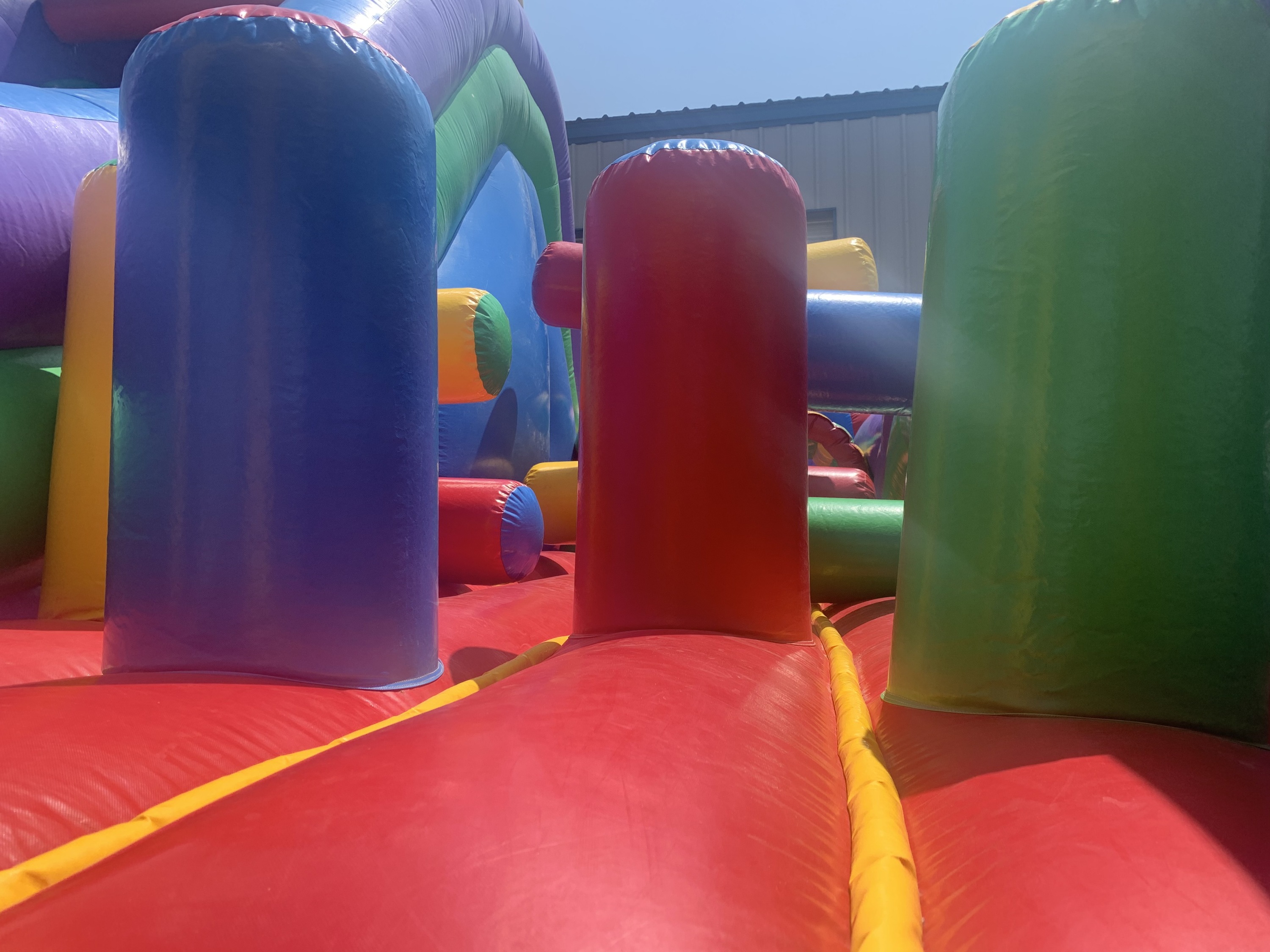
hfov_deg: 67.3
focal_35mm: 26
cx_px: 635
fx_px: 954
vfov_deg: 53.1
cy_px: 476
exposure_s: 1/1468
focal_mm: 4.25
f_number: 1.8
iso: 25
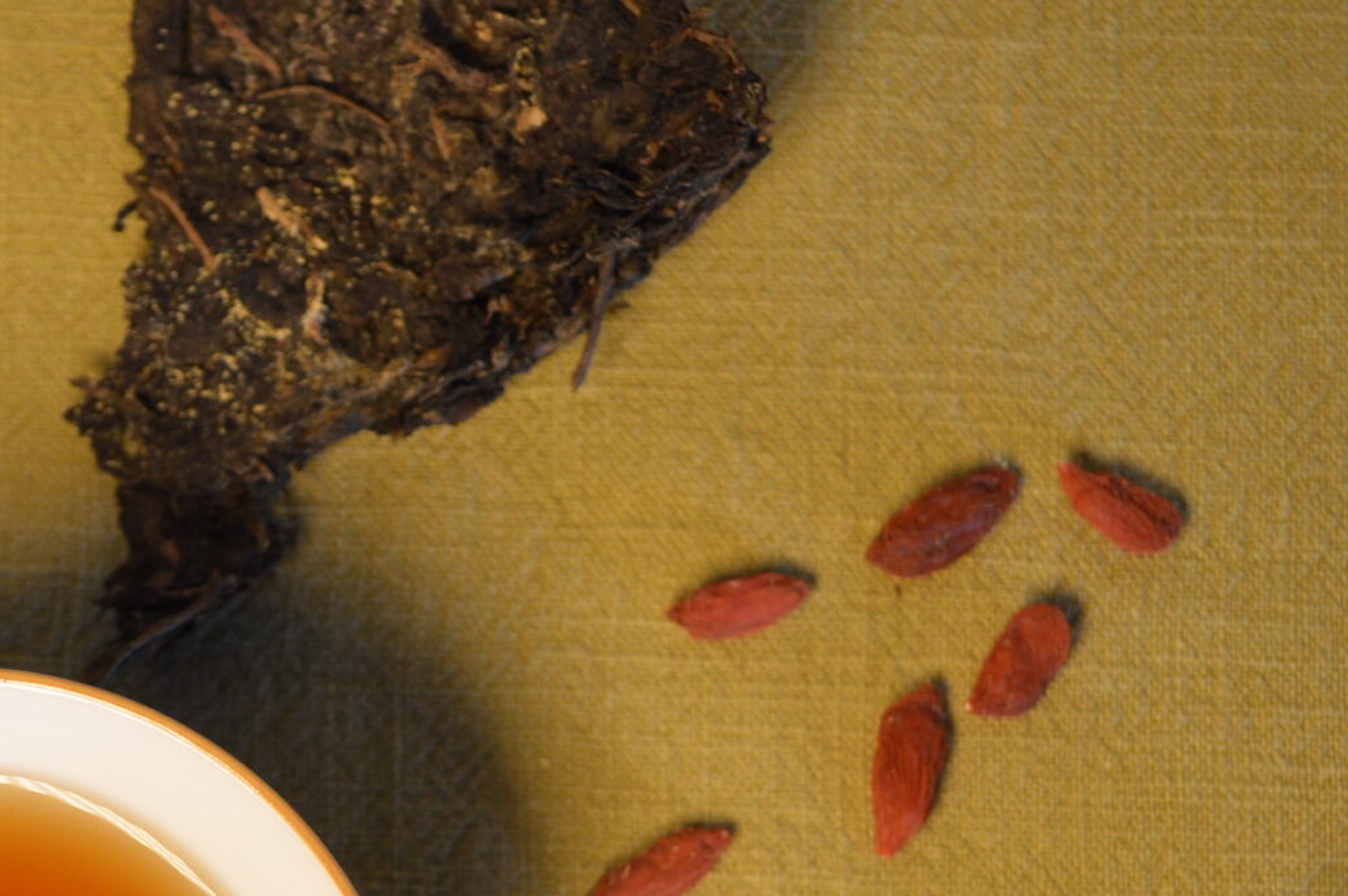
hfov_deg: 20.3
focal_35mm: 98
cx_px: 71
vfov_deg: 13.6
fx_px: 3665
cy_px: 981
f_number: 4.2
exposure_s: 1/80
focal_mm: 26
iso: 400
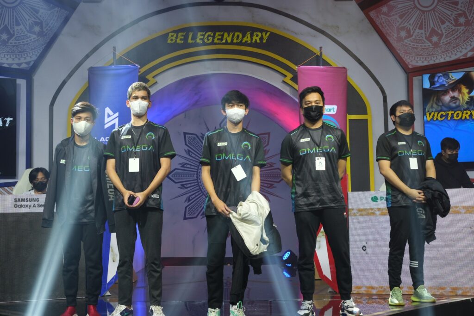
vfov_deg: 27.0
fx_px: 658
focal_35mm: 50
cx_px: 237
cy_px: 158
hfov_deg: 39.6
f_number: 6.4
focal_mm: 33
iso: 1250
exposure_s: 1/125
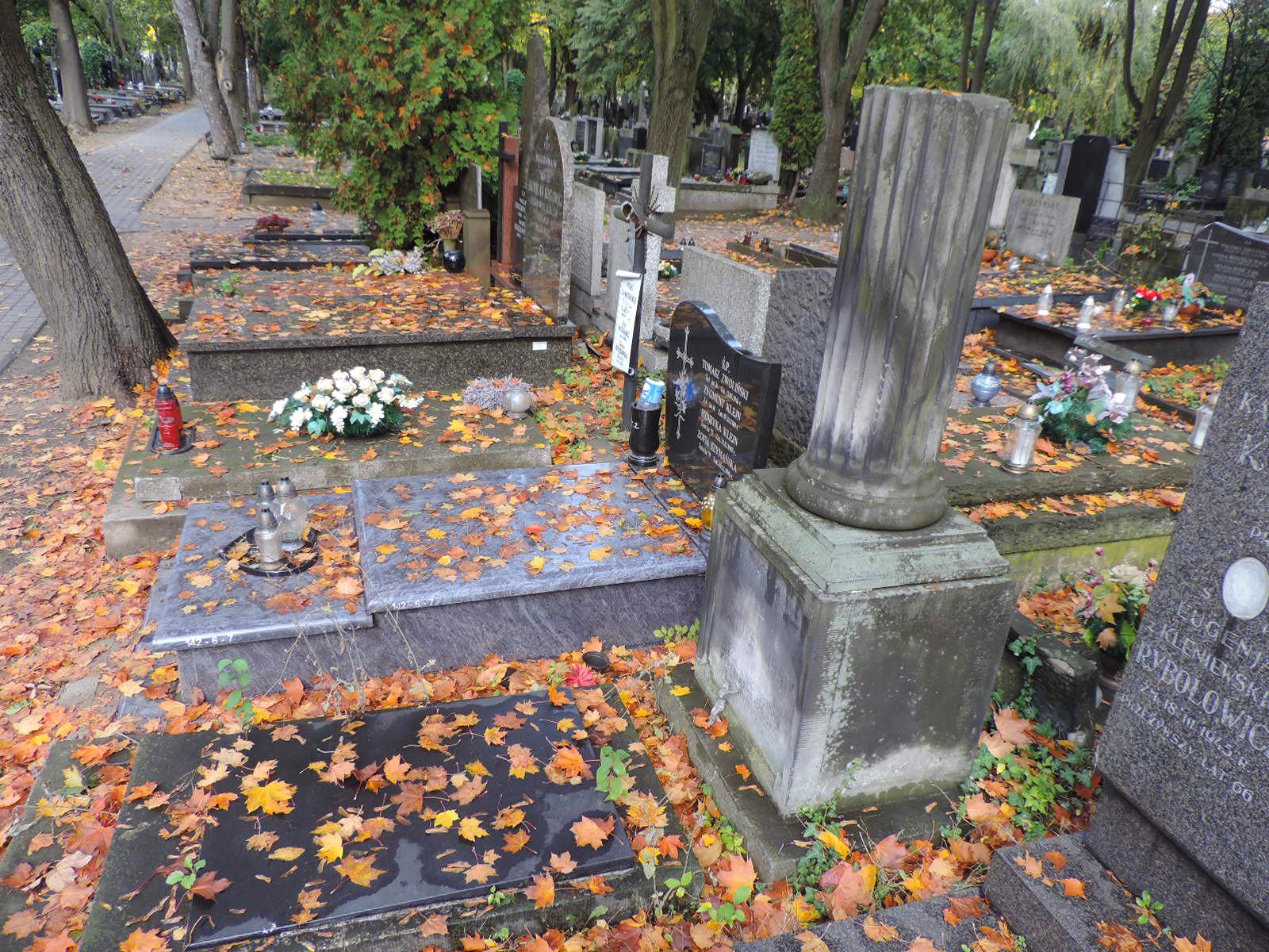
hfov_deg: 71.6
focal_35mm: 24
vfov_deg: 56.8
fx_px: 880
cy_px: 476
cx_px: 634
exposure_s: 1/100
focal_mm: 4.3
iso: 80
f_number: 3
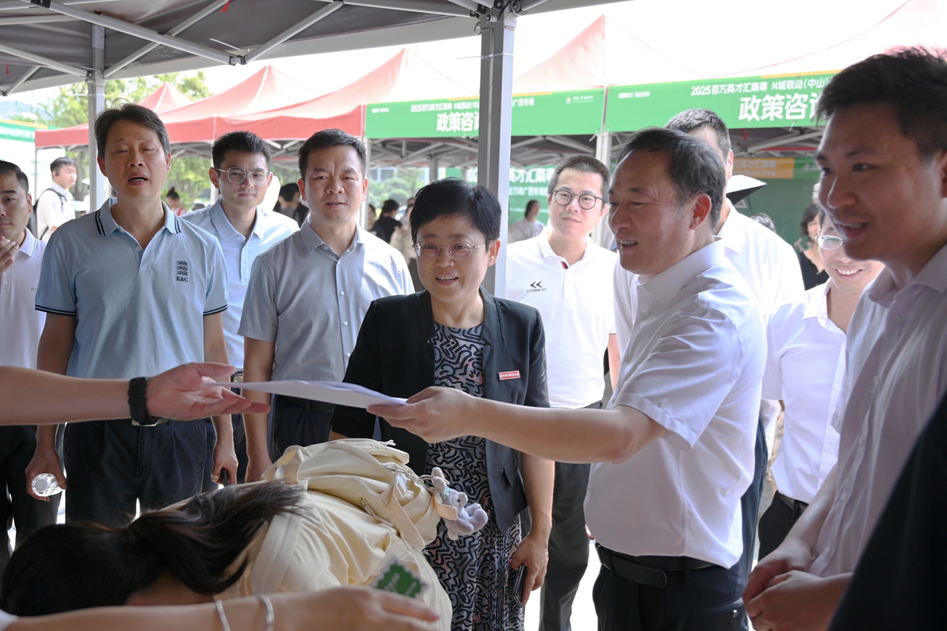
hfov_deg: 55.8
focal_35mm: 34
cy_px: 316
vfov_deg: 38.9
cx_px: 474
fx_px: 894
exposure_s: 1/250
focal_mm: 34
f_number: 4
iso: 125
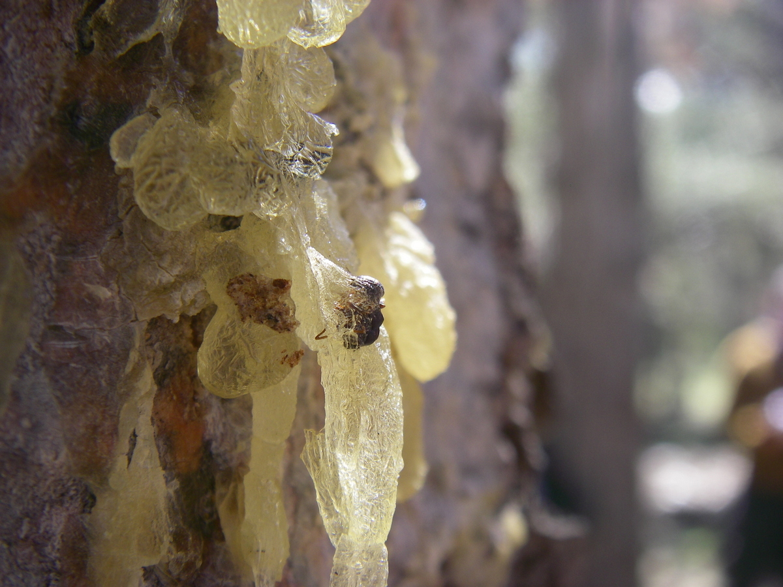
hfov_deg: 49.0
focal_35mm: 38
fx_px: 860
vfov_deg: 37.7
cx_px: 392
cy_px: 294
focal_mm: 6.3
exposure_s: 1/100
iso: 64
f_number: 3.3
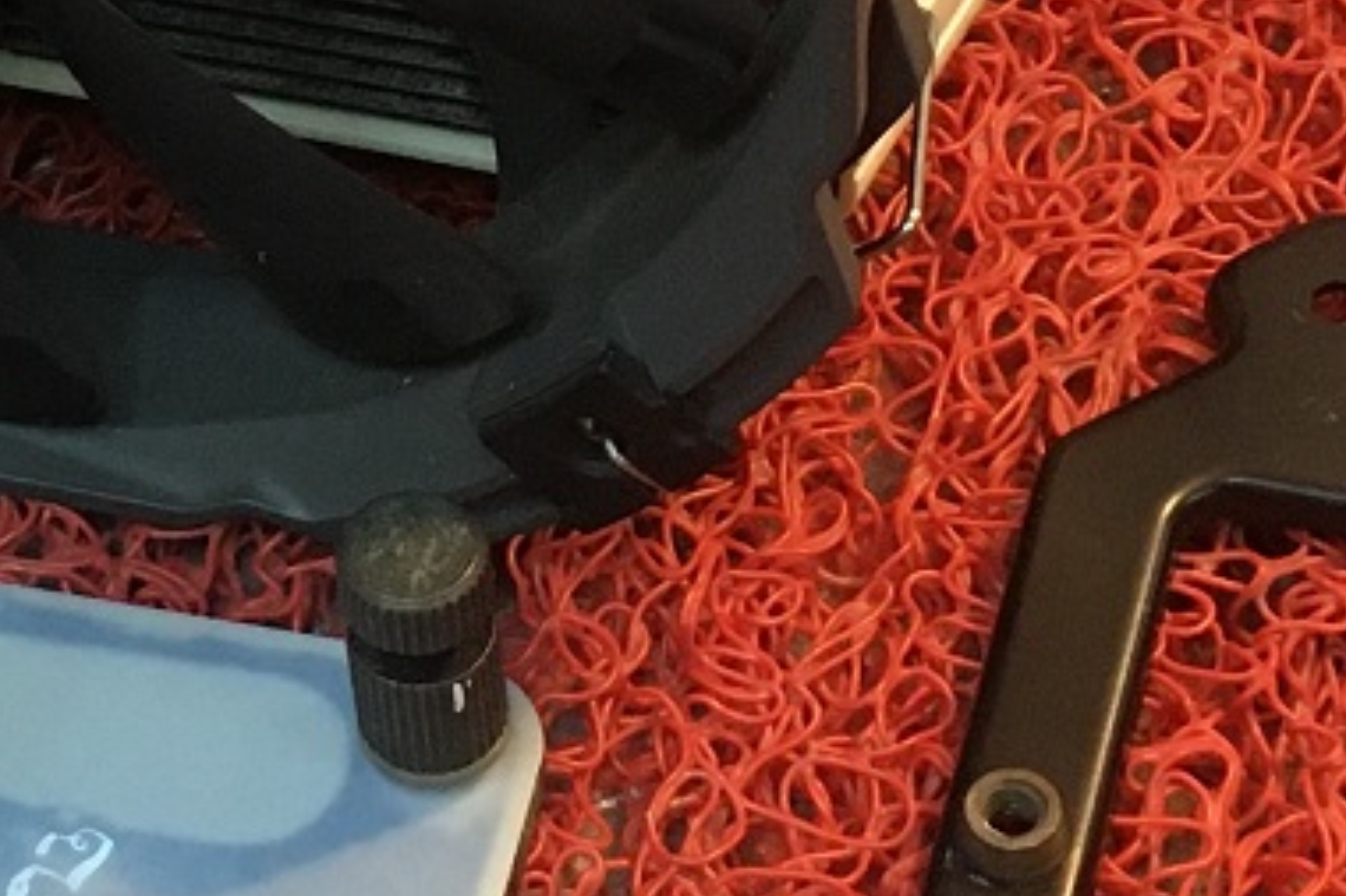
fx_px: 5269
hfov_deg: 14.3
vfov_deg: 9.6
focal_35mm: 141
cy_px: -225
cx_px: -62
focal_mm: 4.15
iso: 160
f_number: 2.2
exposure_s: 1/33
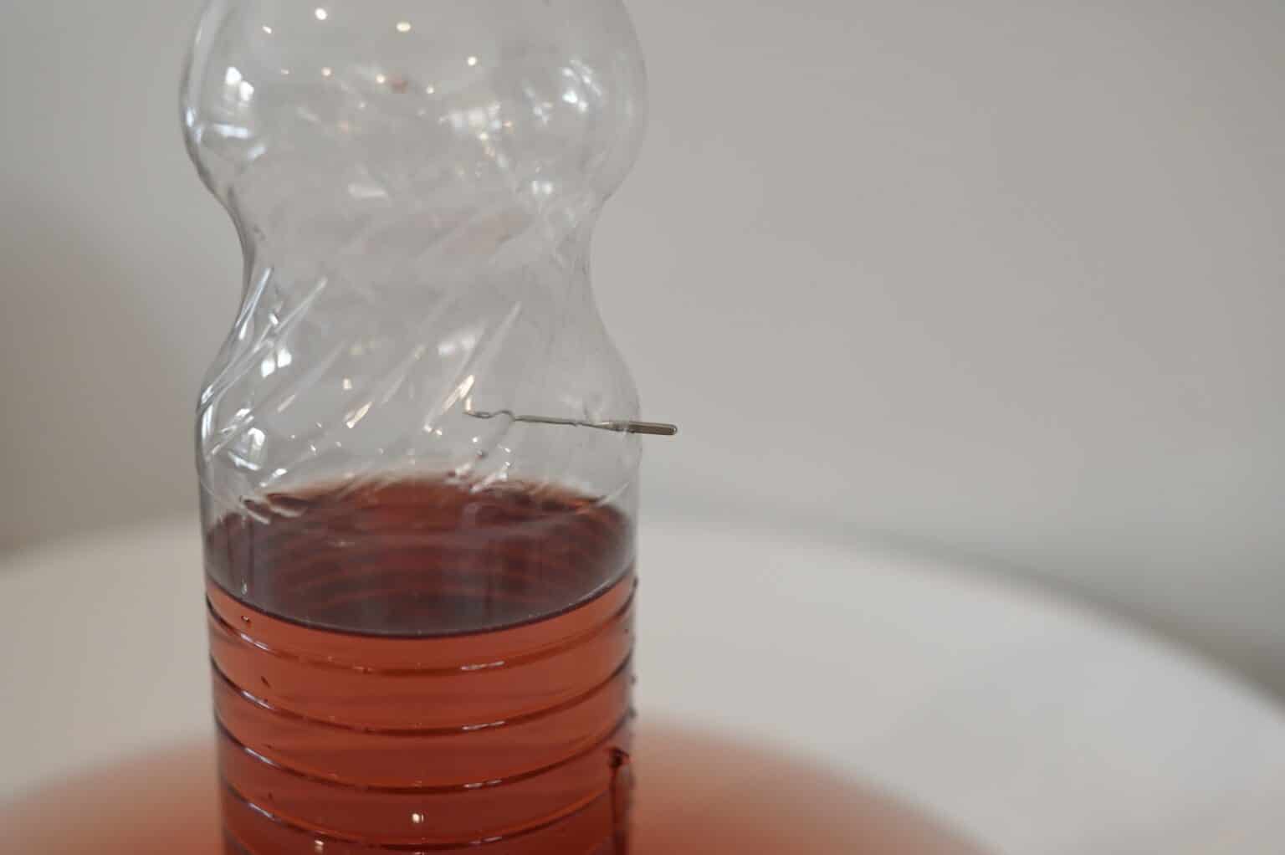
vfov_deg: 27.0
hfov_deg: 39.6
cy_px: 428
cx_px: 642
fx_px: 1784
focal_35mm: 50
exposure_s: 1/125
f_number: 2.8
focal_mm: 50
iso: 1000
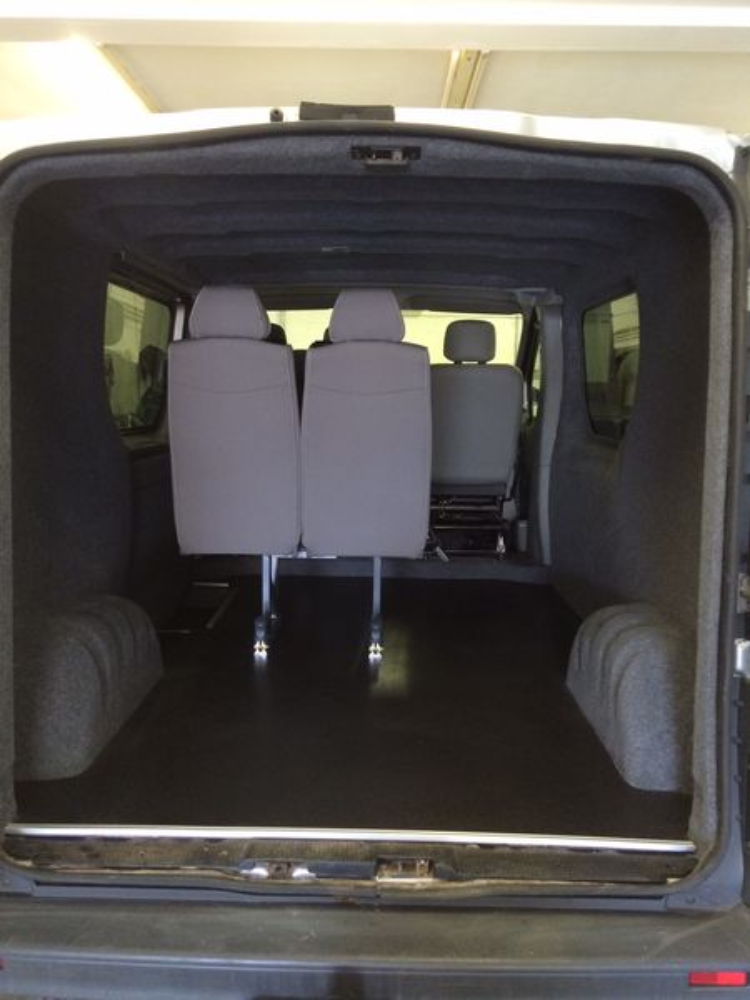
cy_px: 500
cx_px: 375
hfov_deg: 46.8
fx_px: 867
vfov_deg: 60.0
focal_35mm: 30
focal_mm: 4.12
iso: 250
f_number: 2.2
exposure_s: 1/30
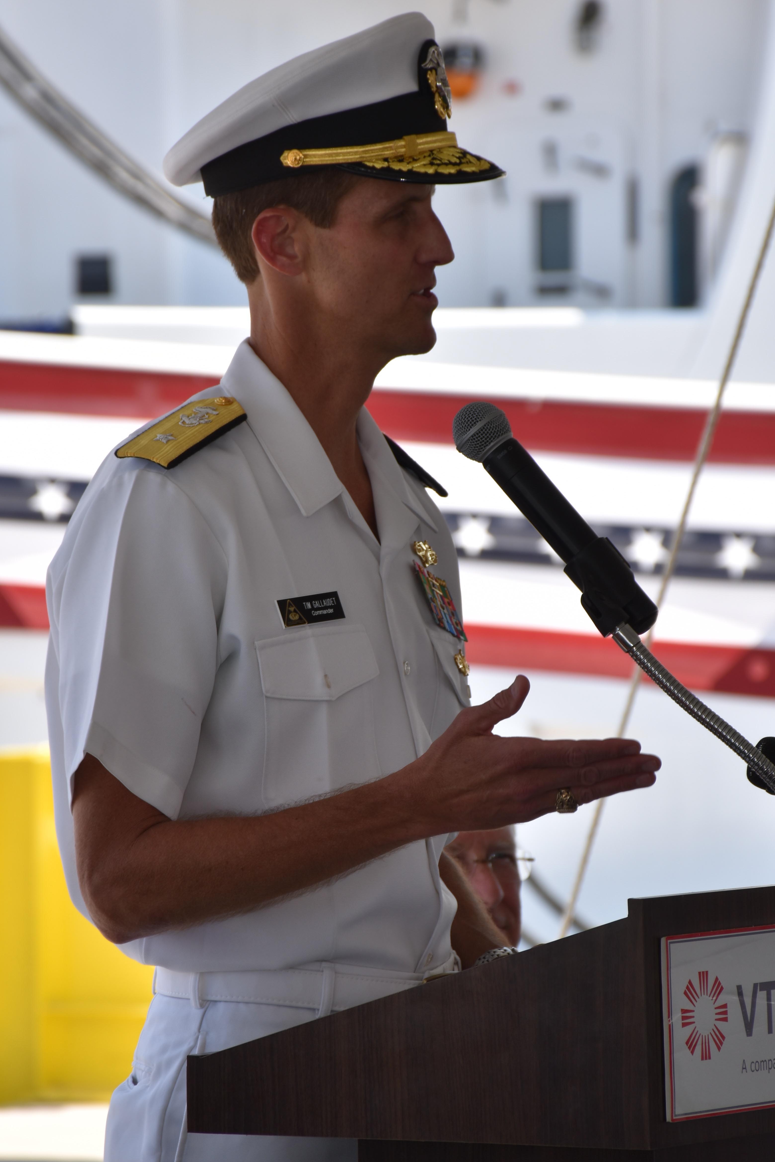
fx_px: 7201
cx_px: 362
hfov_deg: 6.2
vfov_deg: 9.2
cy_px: 641
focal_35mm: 223
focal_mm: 116
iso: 100
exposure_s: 1/200
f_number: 7.1
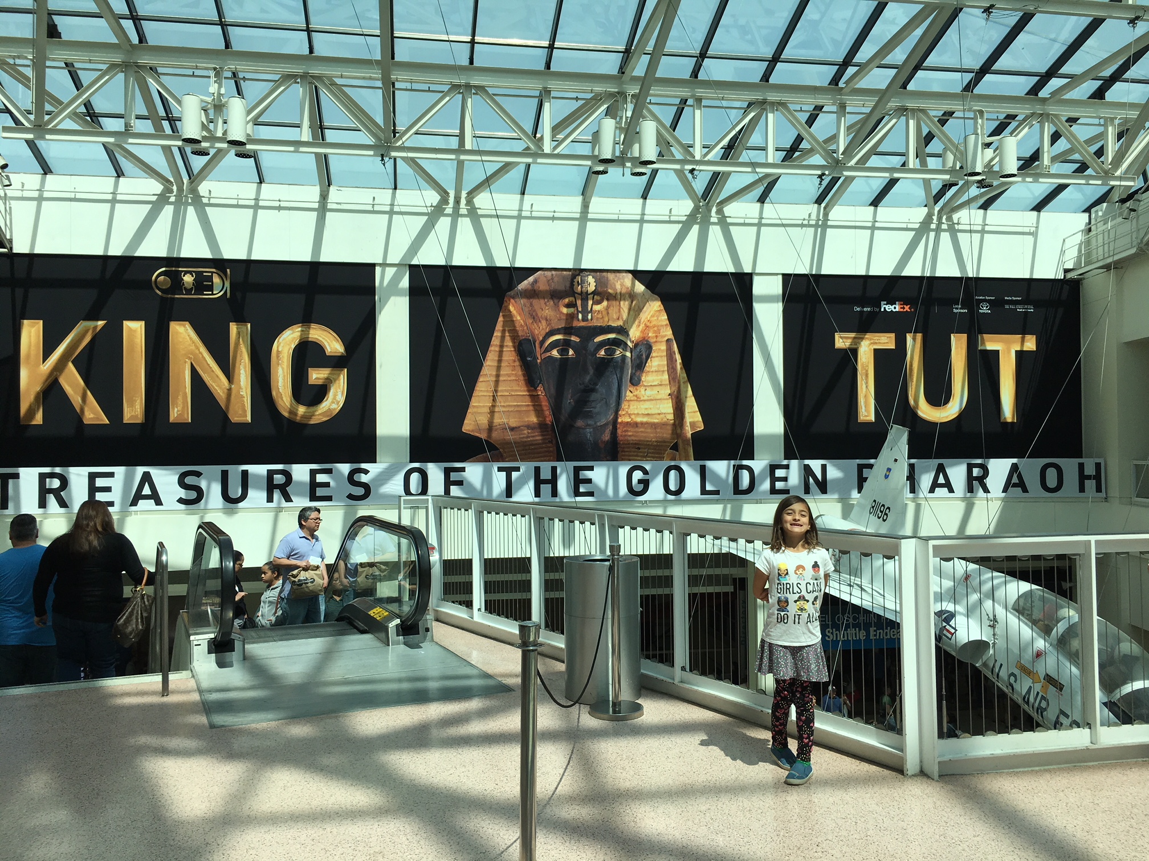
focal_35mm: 29
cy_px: 430
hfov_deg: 61.7
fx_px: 963
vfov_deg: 48.2
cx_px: 574
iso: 25
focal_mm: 4.15
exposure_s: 1/894
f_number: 2.2
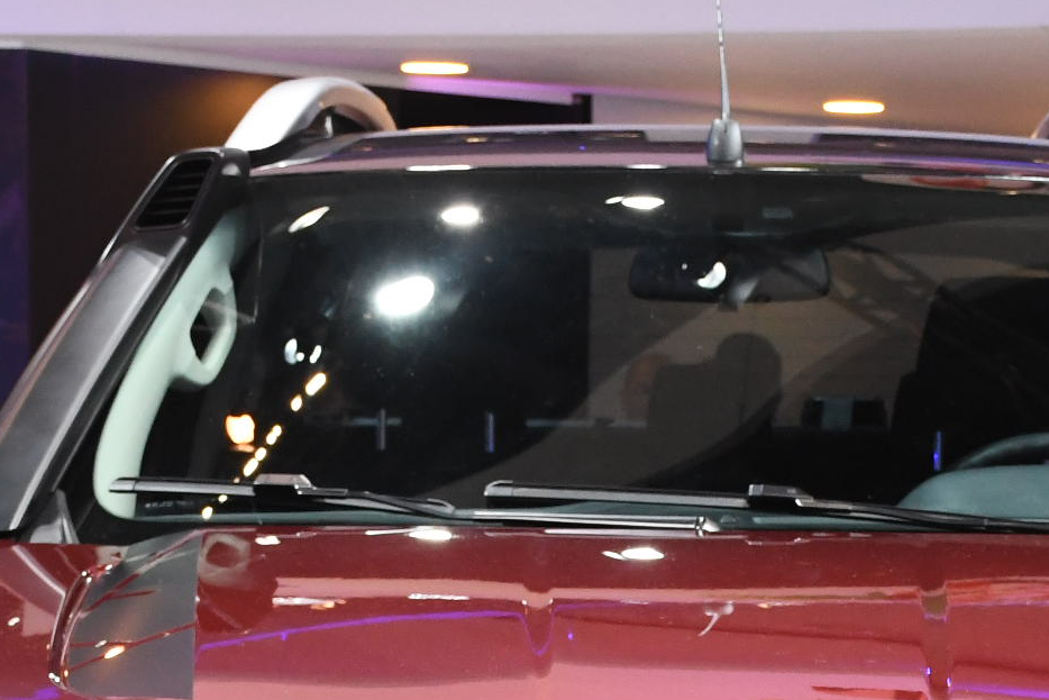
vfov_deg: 9.4
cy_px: 1028
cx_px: 685
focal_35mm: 143
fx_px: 4167
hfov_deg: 14.3
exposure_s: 1/160
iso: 2000
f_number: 6.3
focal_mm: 32
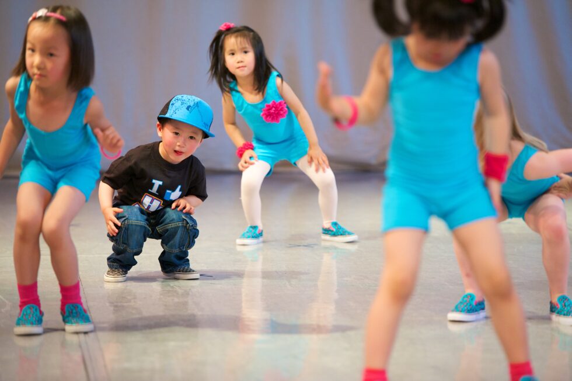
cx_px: 286
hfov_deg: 12.1
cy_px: 190
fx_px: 2699
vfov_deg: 8.1
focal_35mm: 170
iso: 2500
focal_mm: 170
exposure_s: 1/250
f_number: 3.5
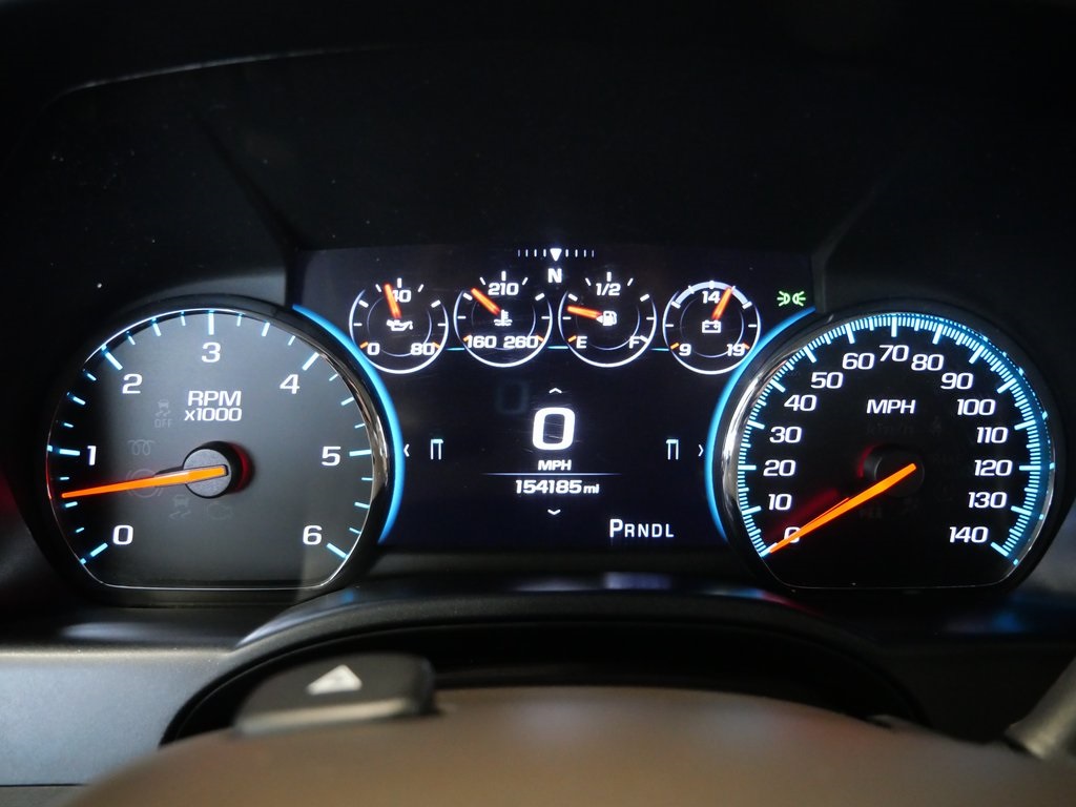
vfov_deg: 46.8
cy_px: 404
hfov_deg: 60.0
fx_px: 933
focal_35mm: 30
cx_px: 538
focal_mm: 15
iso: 3200
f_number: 3.7
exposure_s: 1/15
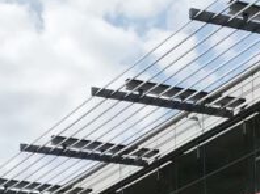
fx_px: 1088
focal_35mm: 145
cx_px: 271
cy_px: 346
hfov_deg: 13.4
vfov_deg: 9.7
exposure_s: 1/3425
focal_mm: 3.99
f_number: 1.8
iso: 20
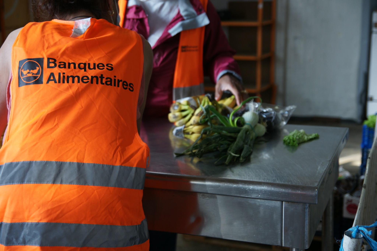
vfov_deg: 22.6
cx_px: 188
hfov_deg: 33.4
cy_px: 126
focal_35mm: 60
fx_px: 628
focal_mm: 40
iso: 200
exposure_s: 1/60
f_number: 3.2
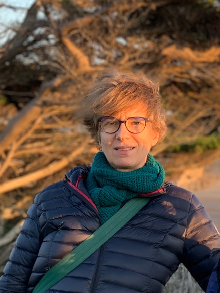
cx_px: 112
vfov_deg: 36.2
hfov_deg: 27.5
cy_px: 148
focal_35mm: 53
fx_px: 449
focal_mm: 6
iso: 25
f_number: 2.4
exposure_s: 1/122
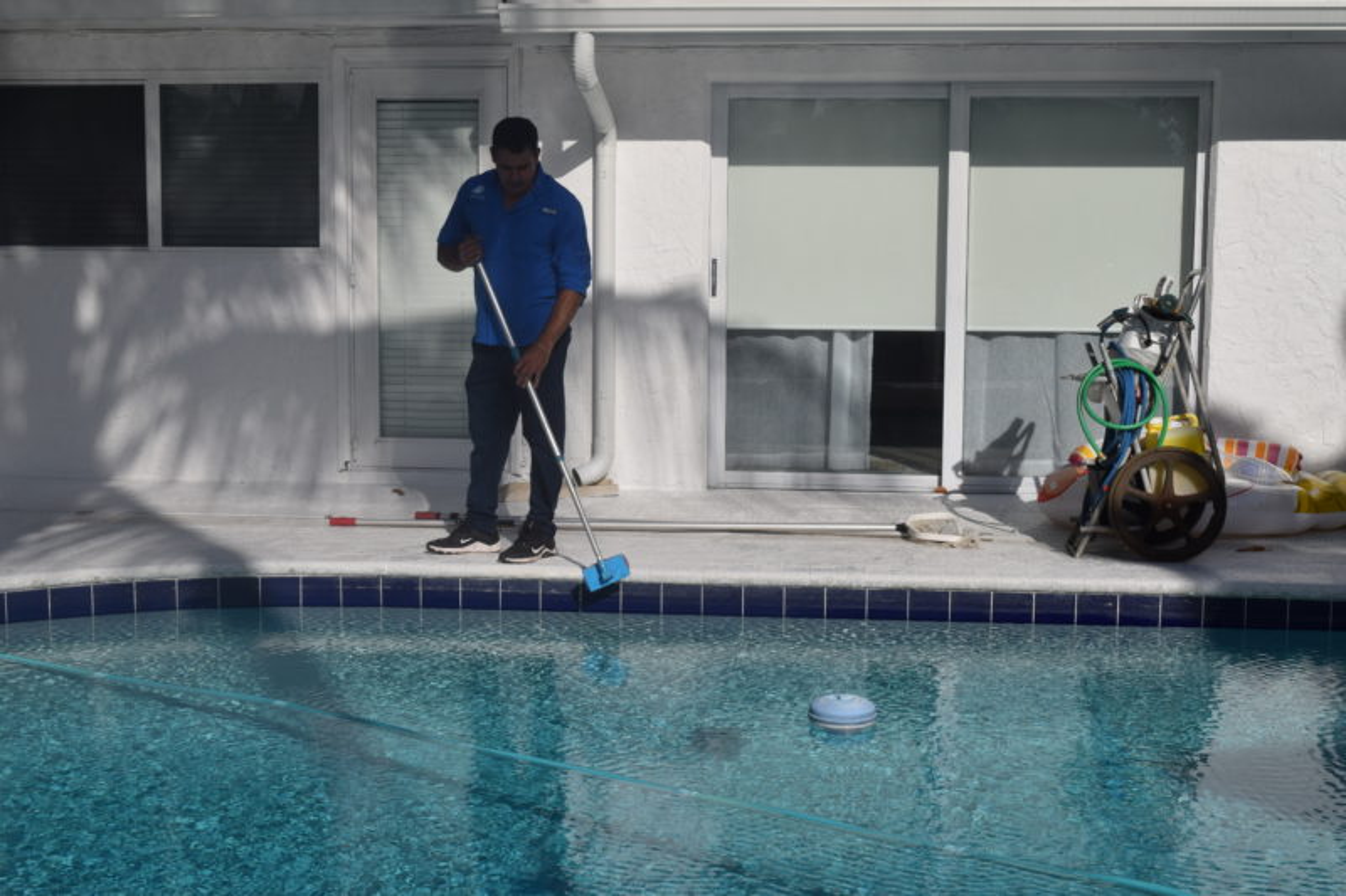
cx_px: 673
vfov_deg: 28.9
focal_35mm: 46
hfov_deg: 42.3
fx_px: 1738
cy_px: 448
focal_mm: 31
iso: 200
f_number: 13
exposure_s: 1/640
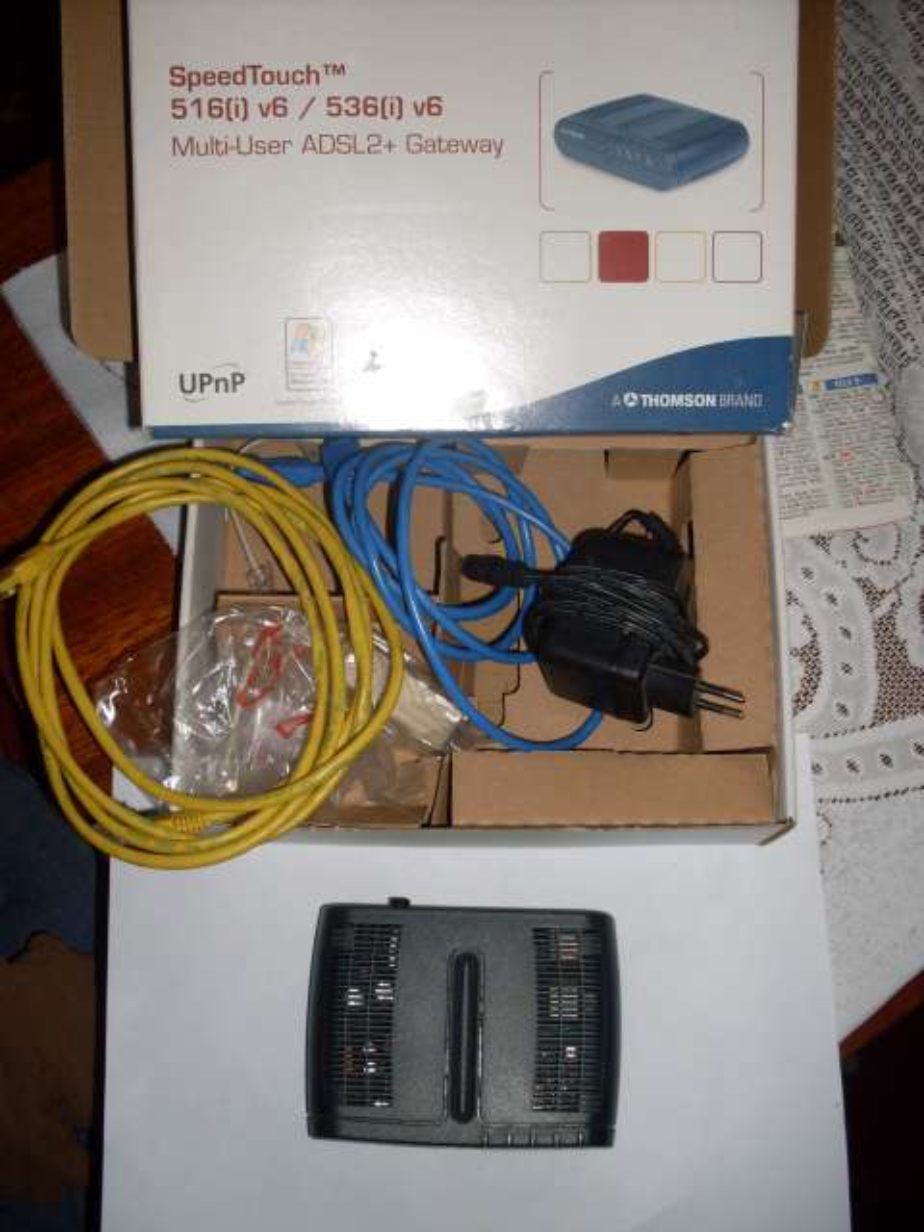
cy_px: 616
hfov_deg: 37.7
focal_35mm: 38
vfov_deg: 49.0
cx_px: 462
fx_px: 1352
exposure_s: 1/45
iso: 100
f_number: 2.8
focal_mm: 6.3
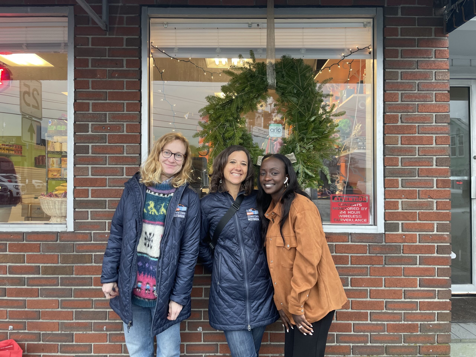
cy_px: 178
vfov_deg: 53.1
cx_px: 238
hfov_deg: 67.3
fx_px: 358
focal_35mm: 26
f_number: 1.6
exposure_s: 1/60
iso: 80
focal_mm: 4.2
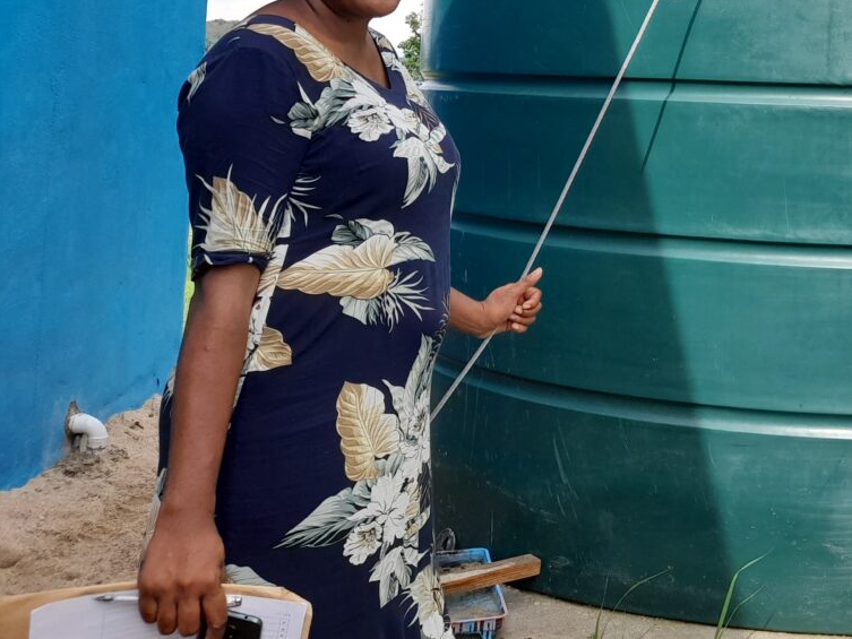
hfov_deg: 33.9
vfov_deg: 27.3
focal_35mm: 51
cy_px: 33
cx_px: 867
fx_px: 1255
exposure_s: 1/345
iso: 20
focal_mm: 4.6
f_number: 2
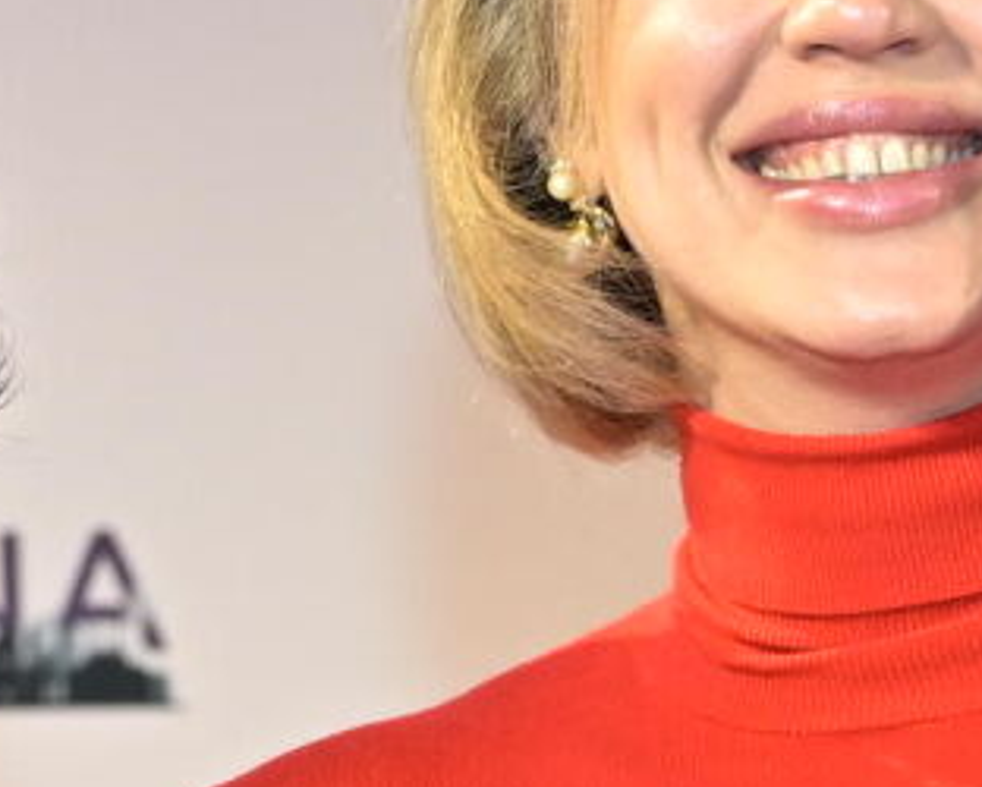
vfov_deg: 3.9
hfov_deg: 4.9
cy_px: 1007
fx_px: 11545
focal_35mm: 397
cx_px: 796
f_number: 4.5
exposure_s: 1/60
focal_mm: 44
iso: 1000
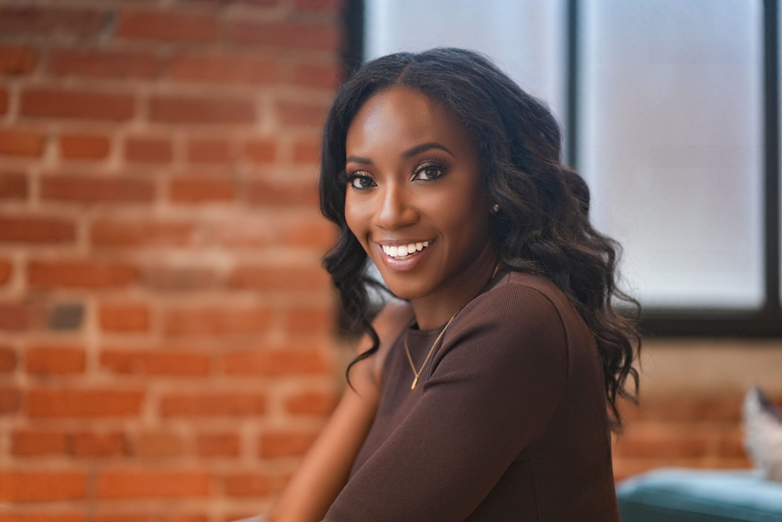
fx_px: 1847
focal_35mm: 85
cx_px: 391
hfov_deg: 23.9
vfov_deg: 16.1
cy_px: 261
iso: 1600
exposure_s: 1/250
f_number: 1.8
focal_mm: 85
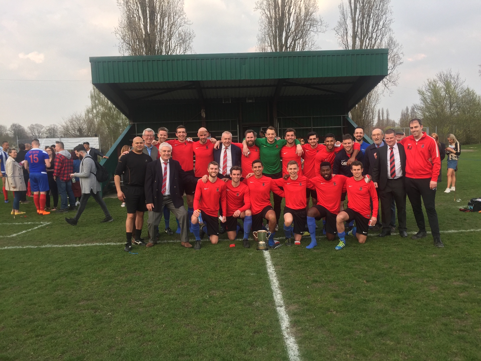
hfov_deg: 61.7
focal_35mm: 29
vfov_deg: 48.2
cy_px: 180
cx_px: 240
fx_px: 403
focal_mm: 4.15
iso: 32
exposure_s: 1/299
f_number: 2.2
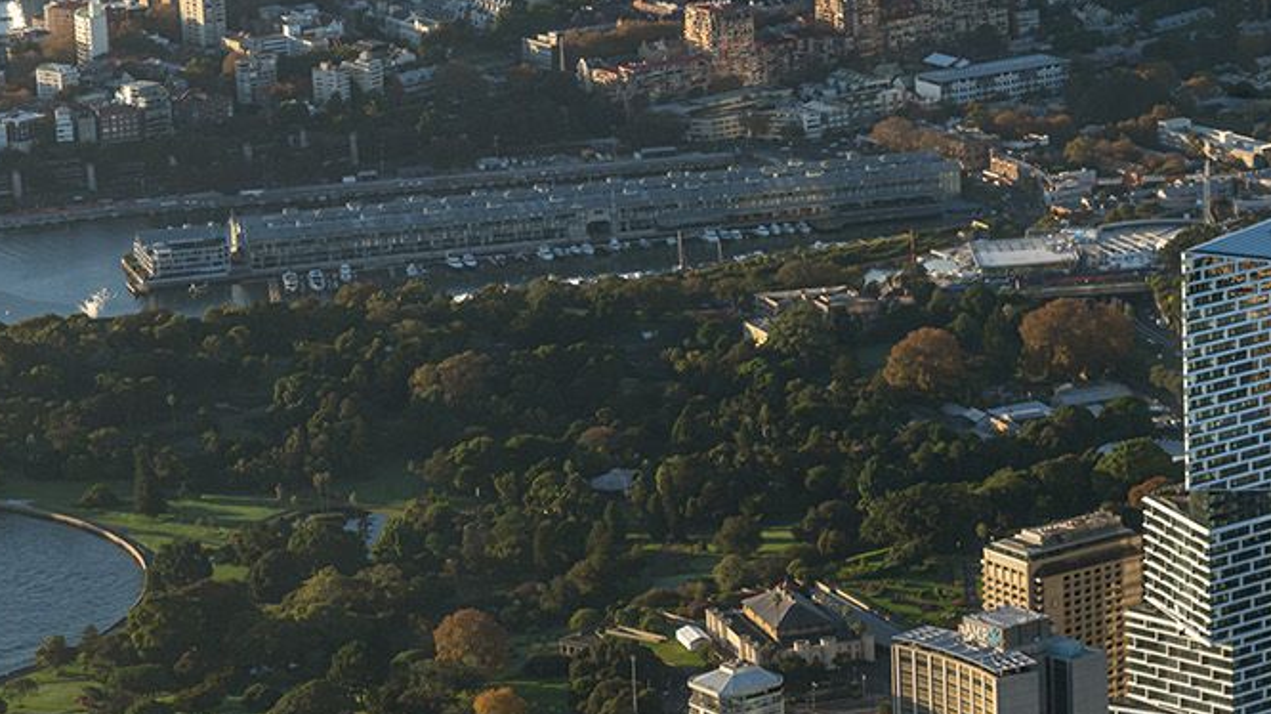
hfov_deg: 13.7
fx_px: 5255
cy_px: 529
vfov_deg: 7.8
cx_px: 1143
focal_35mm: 156
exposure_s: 1/800
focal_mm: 70
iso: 400
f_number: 7.1
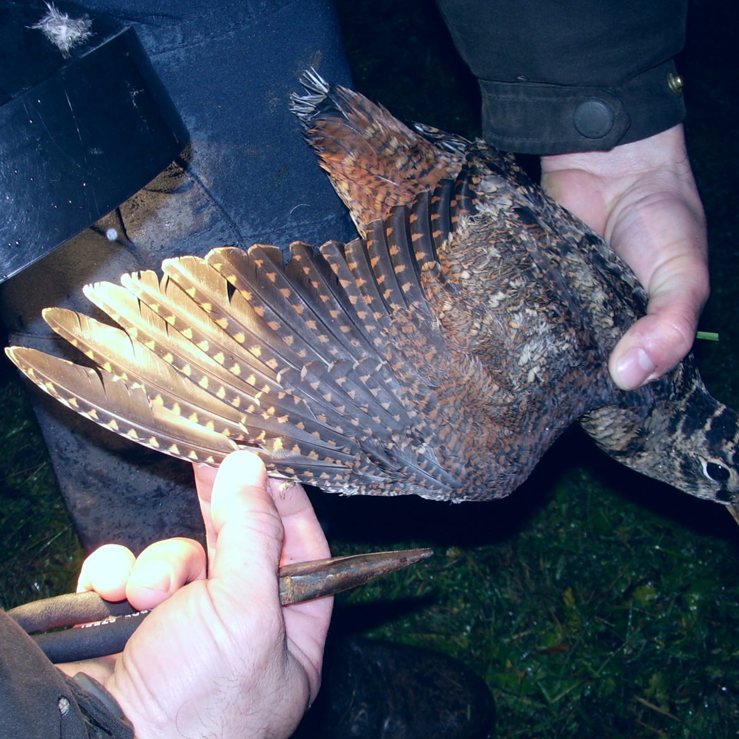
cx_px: 292
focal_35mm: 42
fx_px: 1014
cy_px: 365
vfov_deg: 40.0
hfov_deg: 39.8
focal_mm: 5.8
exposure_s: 1/40
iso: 100
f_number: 4.3
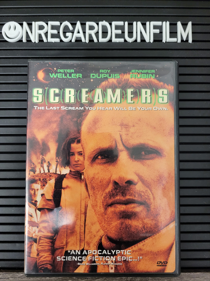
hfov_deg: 53.1
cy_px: 140
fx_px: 210
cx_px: 105
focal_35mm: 26
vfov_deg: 67.3
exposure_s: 1/30
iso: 500
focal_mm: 5.4
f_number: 1.8
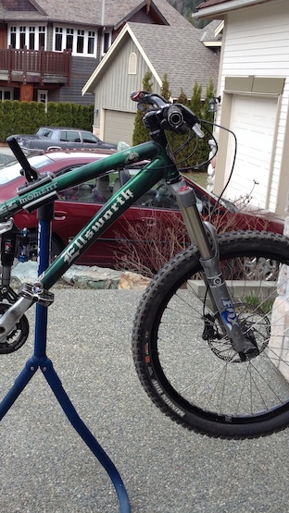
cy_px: 237
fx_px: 750
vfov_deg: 37.8
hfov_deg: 21.7
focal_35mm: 55
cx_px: 100
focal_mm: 4.28
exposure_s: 1/317
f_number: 2.4
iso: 50
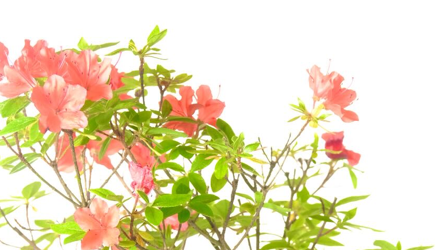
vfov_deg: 6.9
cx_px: 223
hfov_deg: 12.3
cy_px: 213
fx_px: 2069
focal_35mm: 175
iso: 1600
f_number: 8
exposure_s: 1/30
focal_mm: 74.1
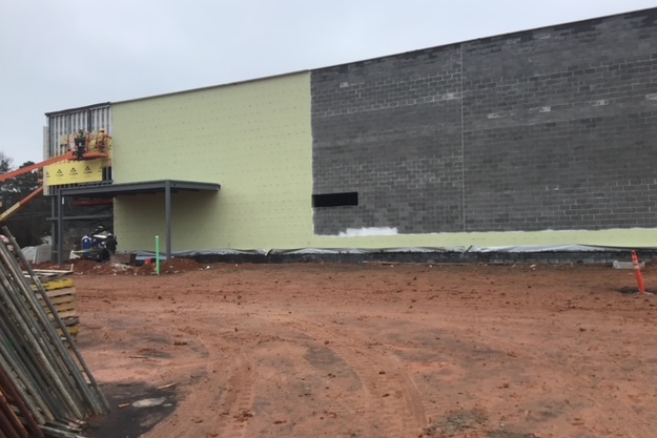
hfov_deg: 57.2
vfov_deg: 40.0
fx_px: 602
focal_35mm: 33
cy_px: 222
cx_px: 331
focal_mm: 3.3
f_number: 2.4
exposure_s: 1/436
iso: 25
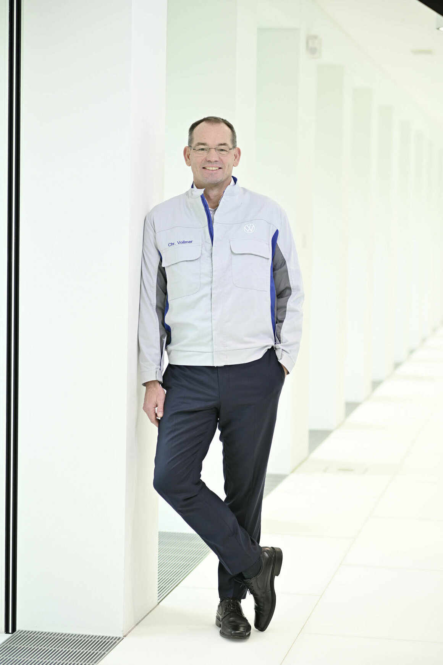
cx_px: 222
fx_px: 1569
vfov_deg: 23.9
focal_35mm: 85
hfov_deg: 16.1
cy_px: 332
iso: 400
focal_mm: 85
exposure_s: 1/200
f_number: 2.8
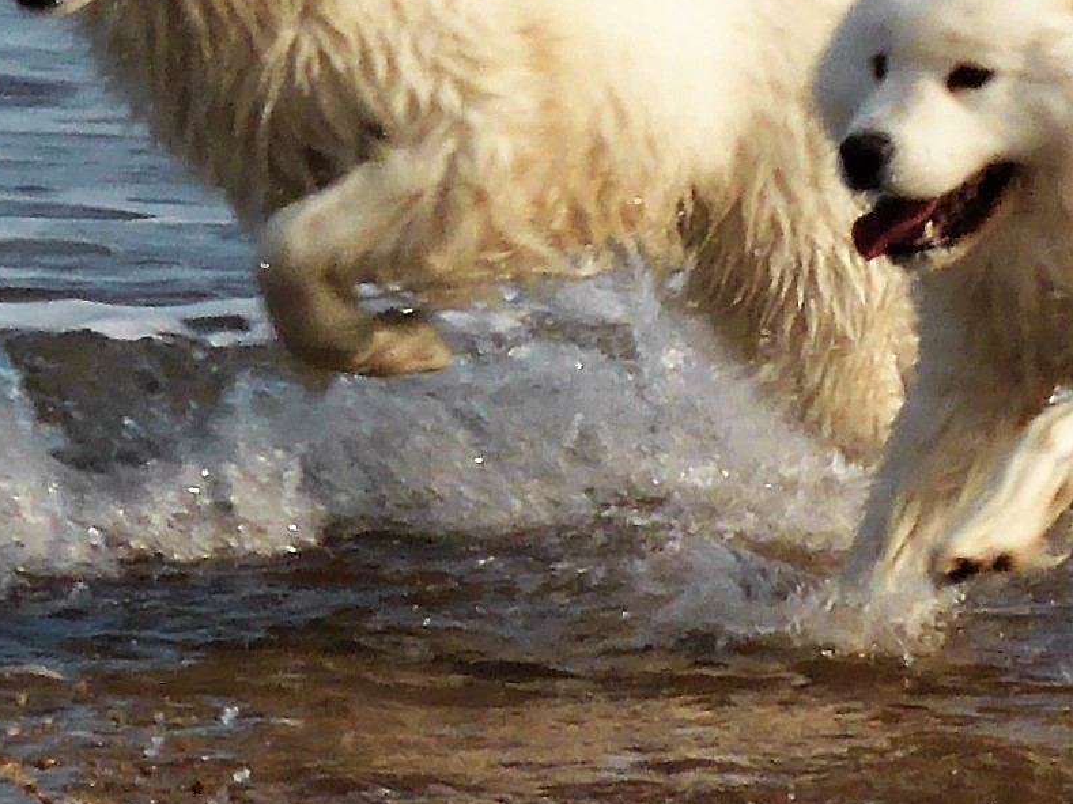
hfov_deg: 5.8
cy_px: 160
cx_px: 644
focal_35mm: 339
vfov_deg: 4.4
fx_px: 10503
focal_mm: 25.9
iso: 100
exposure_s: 1/500
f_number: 5.4
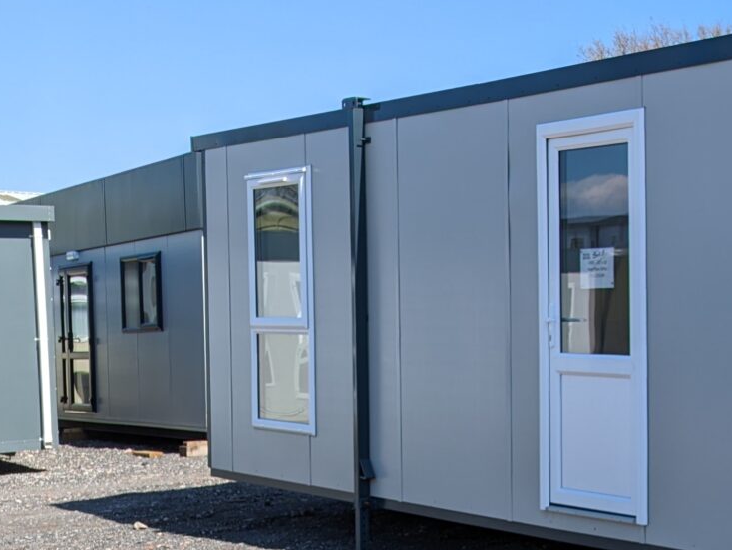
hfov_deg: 25.4
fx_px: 1418
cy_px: 362
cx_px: 918
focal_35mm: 67
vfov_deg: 21.9
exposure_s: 1/1618
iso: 44
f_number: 1.85
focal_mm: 6.81
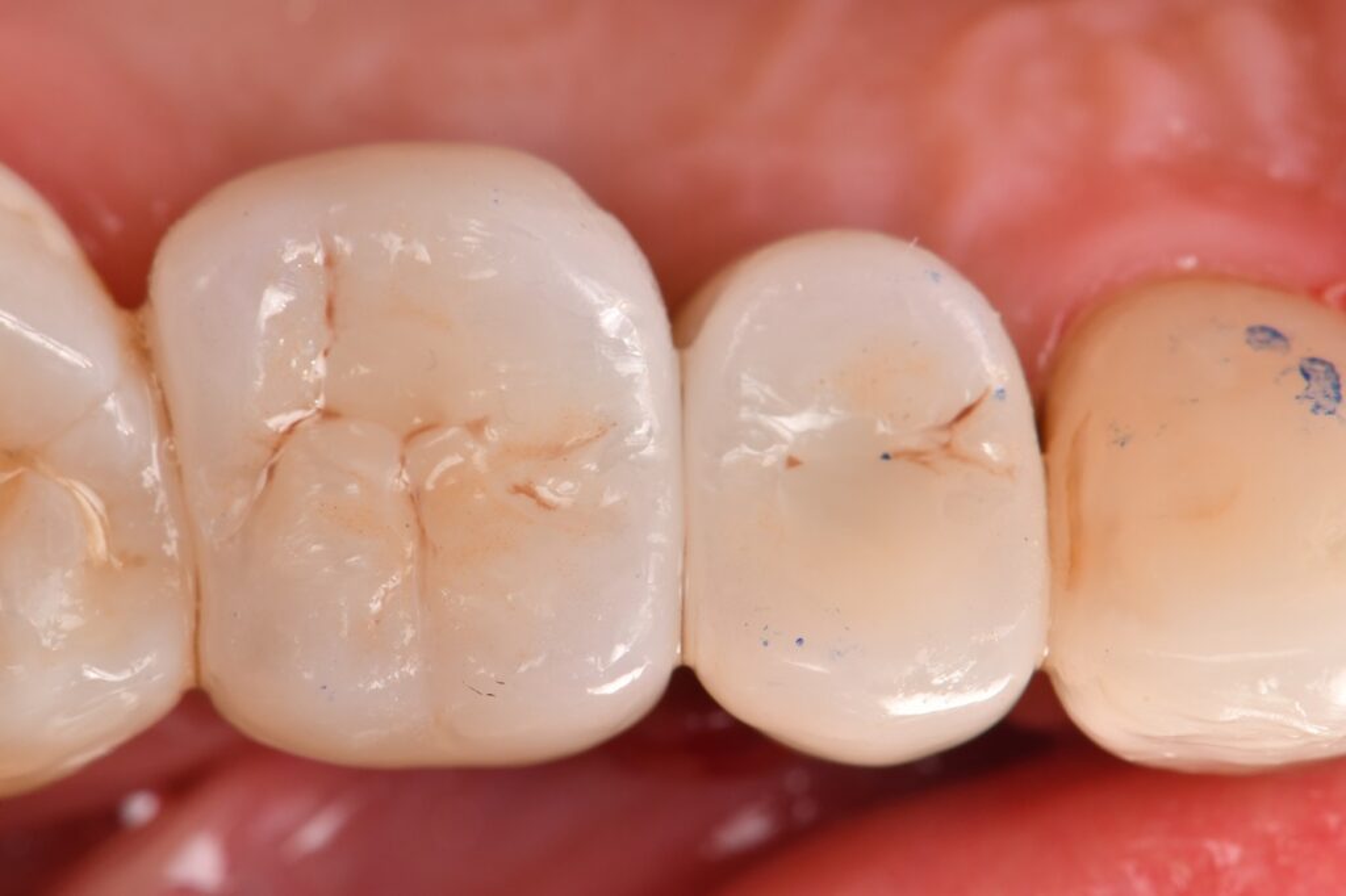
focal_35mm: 157
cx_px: 673
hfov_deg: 13.1
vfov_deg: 8.7
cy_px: 448
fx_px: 5868
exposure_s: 1/160
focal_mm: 105
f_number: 32
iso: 200
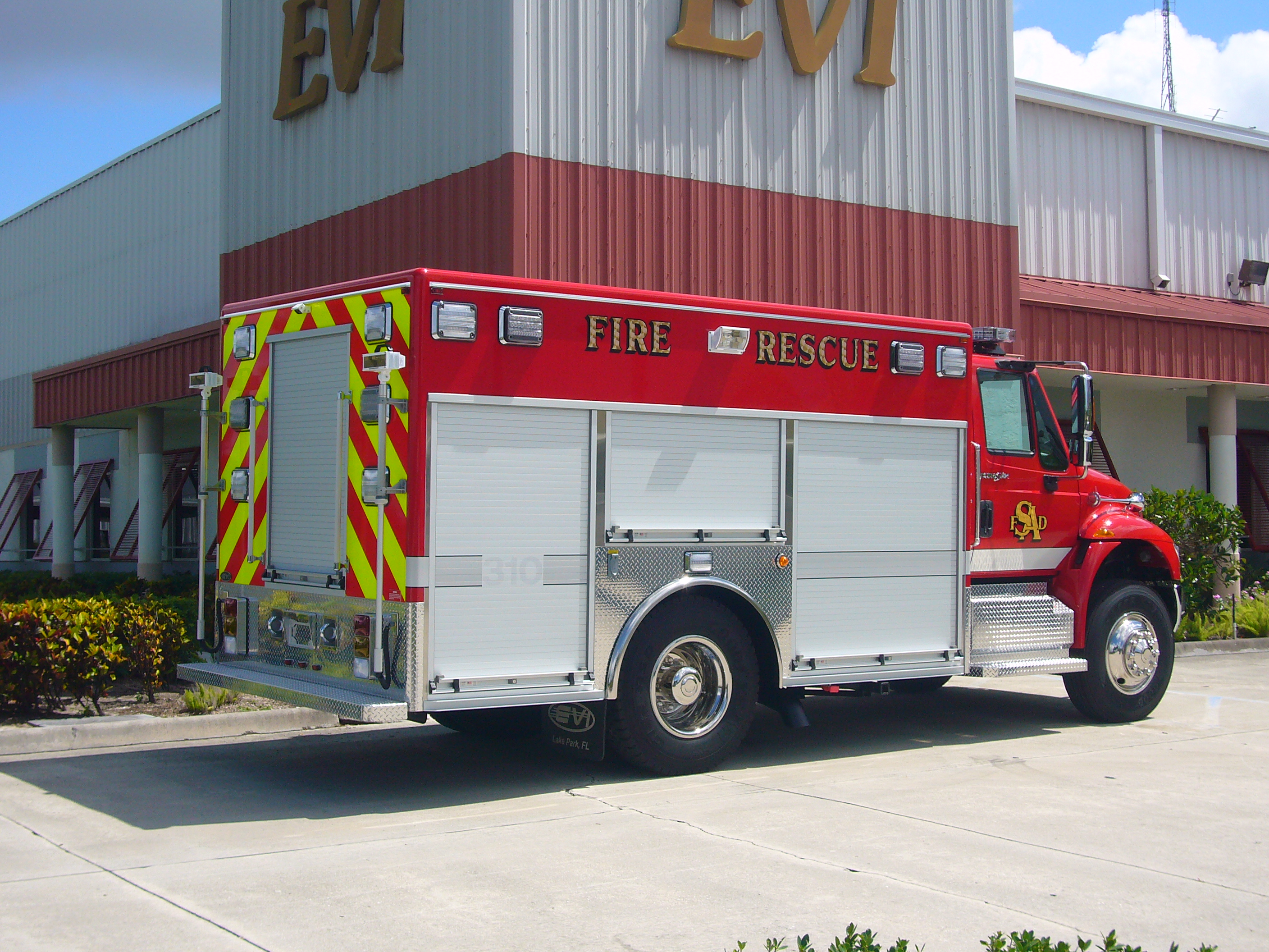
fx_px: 1796
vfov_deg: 29.7
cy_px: 476
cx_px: 634
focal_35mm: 49
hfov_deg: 38.9
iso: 80
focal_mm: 8.1
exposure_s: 1/250
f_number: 7.1
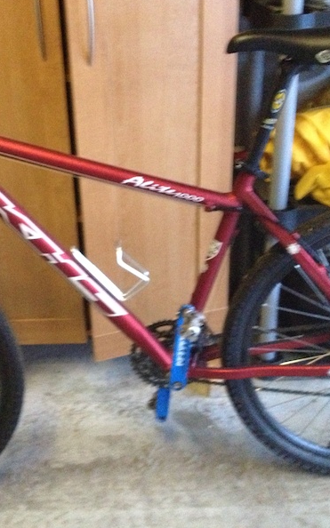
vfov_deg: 40.3
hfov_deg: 25.5
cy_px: 262
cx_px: 85
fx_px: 720
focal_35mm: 50
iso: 800
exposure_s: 1/15
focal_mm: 4.28
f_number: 2.4
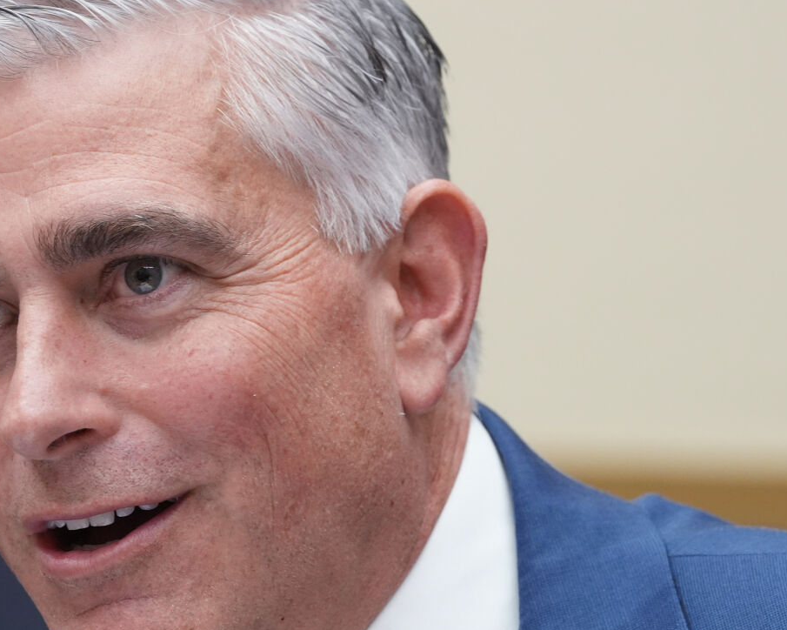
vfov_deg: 4.8
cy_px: 315
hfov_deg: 6.0
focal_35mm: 320
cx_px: 119
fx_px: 7453
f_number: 6.3
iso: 3200
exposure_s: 1/200
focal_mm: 175
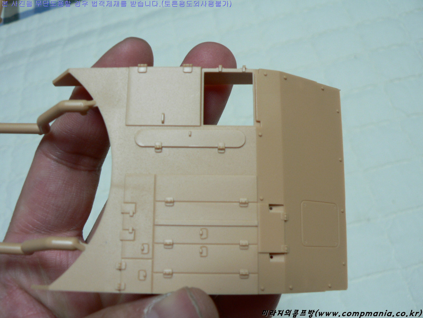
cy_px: 159
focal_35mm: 36
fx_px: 440
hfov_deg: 51.4
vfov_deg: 39.7
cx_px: 212
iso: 100
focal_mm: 6
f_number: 2.8
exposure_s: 1/20
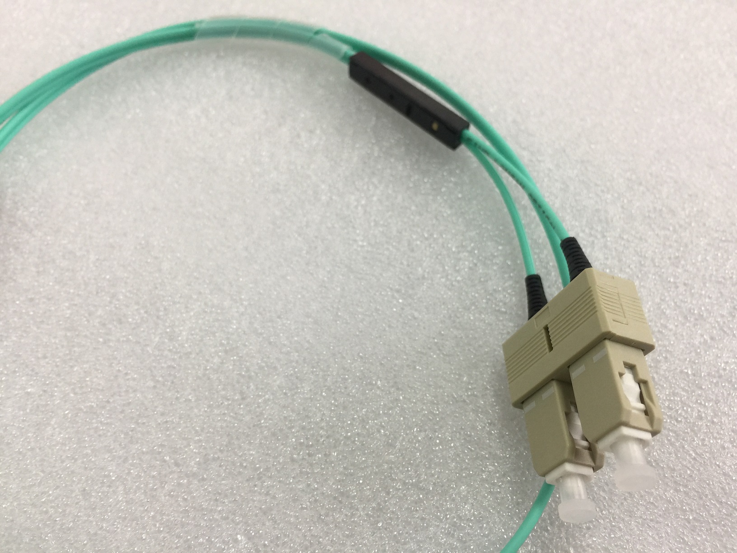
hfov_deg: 61.7
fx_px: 617
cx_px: 368
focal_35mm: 29
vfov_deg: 48.2
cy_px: 276
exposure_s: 1/33
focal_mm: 4.15
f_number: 2.2
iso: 50
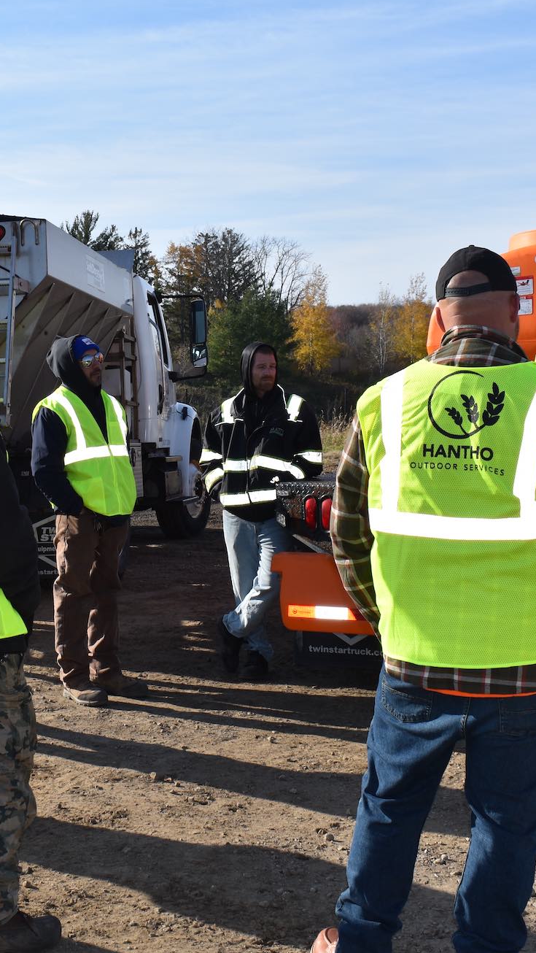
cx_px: 156
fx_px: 1384
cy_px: 478
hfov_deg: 21.8
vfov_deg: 38.0
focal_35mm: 55
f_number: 10
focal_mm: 23
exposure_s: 1/200
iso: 100
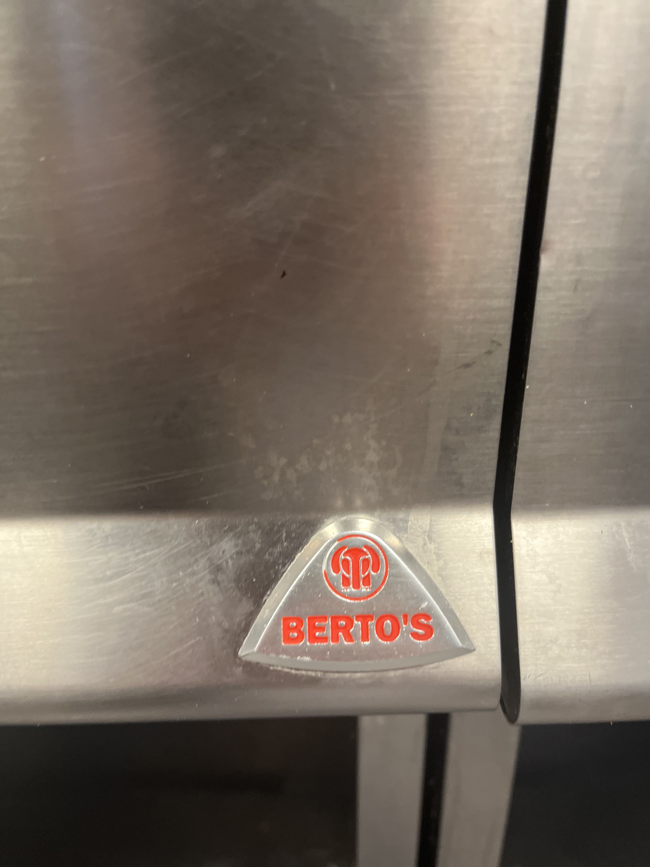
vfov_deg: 67.3
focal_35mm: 26
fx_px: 651
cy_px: 434
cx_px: 325
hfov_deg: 53.1
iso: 320
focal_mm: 5.1
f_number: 1.6
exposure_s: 1/50
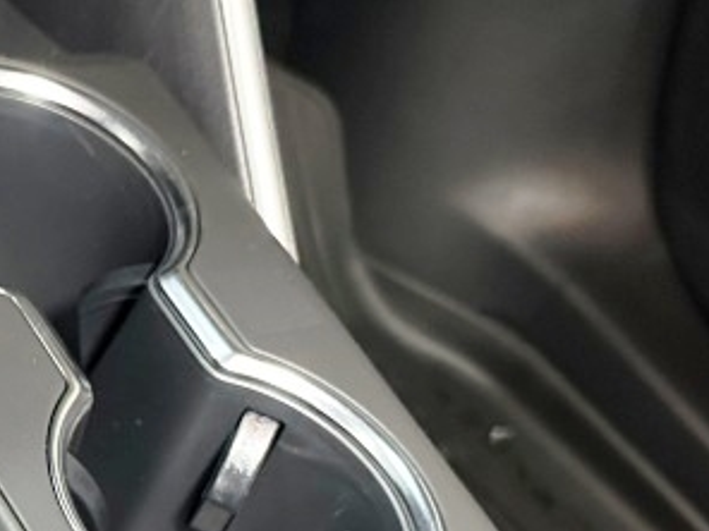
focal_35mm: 83
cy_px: 493
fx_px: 1700
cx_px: -105
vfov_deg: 17.5
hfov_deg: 22.0
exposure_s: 1/30
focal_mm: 6.86
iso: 800
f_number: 1.78
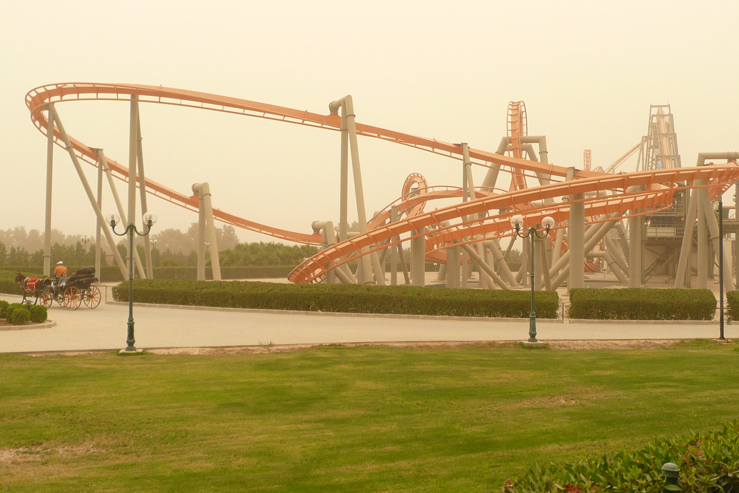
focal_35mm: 40
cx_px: 393
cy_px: 206
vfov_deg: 33.3
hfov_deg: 48.4
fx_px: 821
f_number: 3.3
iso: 100
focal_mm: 4.6
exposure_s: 1/200
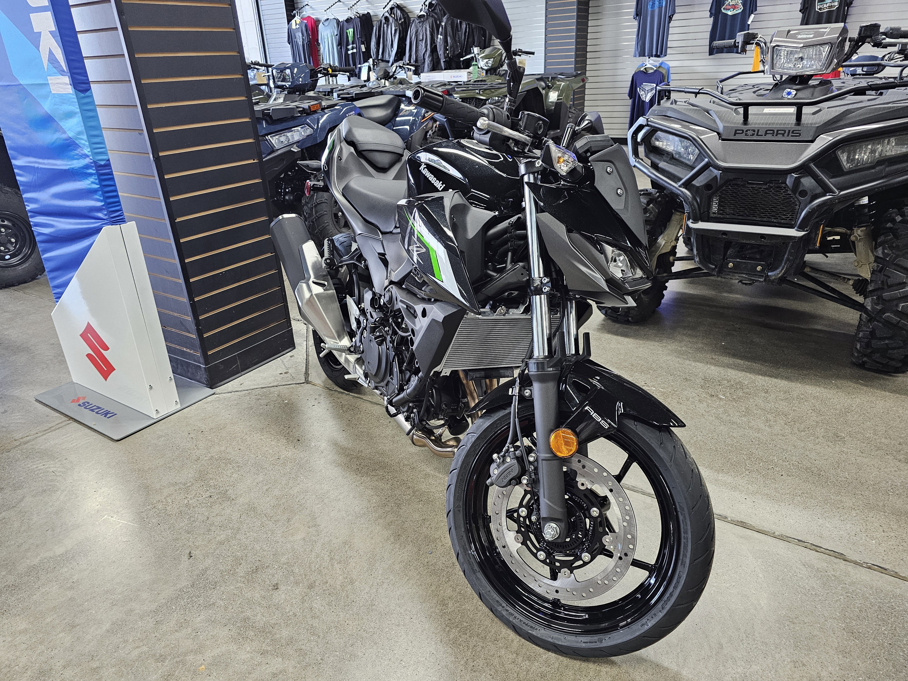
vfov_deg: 58.9
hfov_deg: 73.9
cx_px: 454
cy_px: 340
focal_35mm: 23
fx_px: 603
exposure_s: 1/60
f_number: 1.7
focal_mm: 6.3
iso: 500
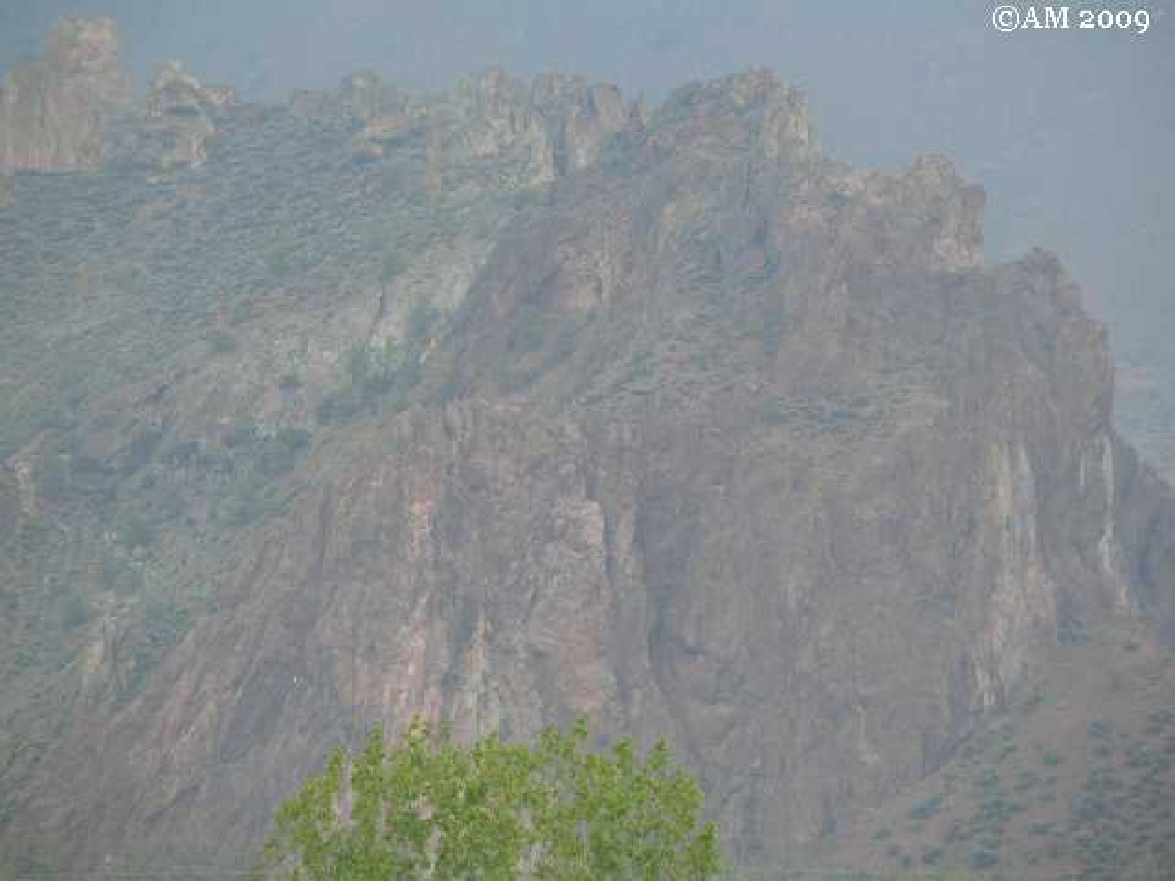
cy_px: 440
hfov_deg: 4.6
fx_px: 14664
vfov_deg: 3.4
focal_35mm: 432
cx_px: 588
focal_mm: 72
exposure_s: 1/125
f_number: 3.7
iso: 80
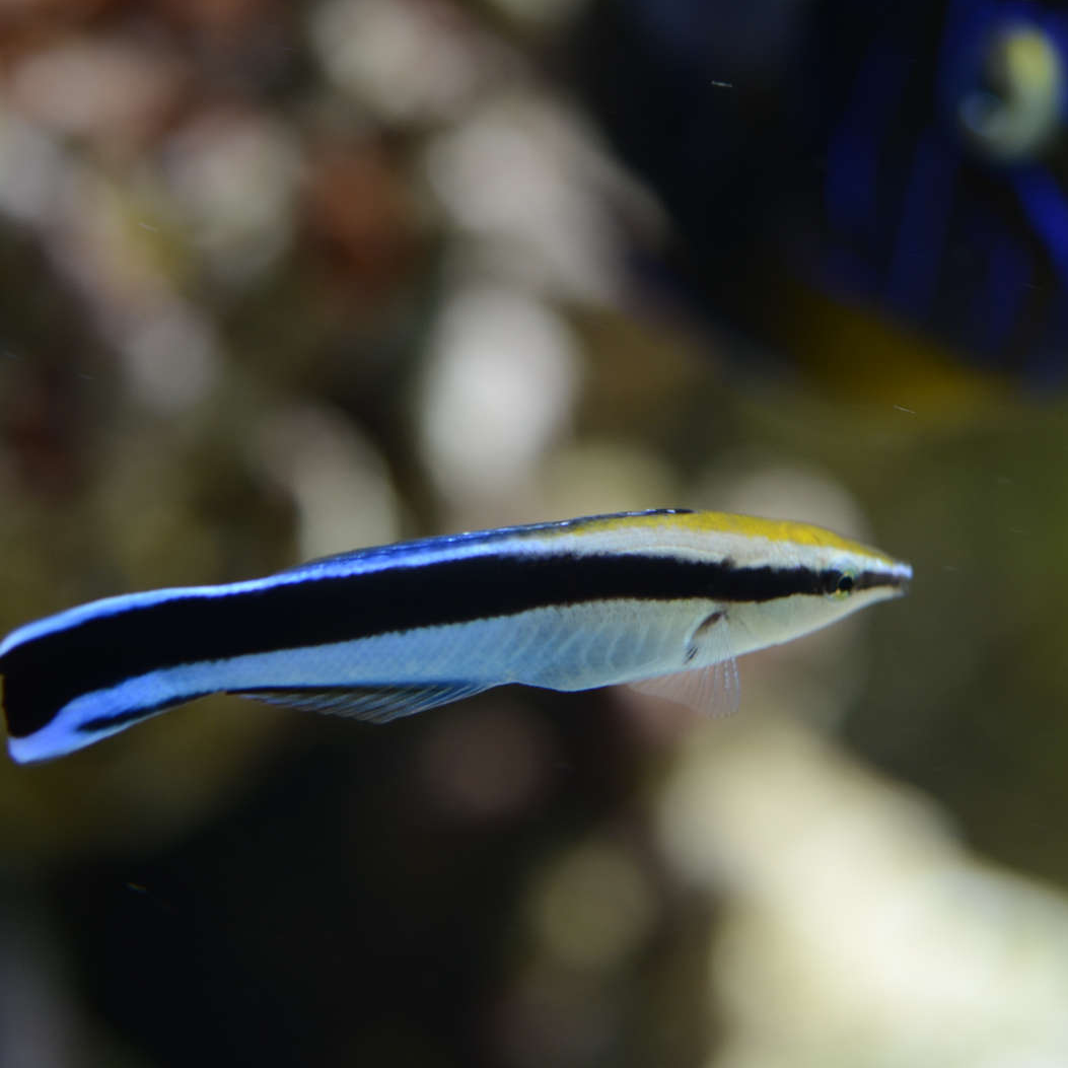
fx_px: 4049
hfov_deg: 15.0
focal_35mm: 116
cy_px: 536
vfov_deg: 15.0
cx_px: 560
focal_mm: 60
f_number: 3.2
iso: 400
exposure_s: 1/60
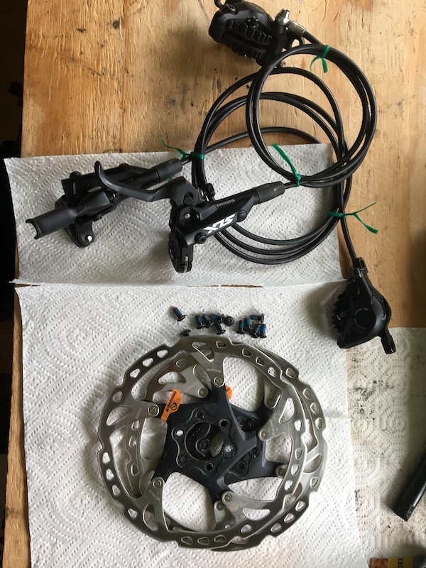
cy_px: 284
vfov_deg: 61.7
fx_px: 476
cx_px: 213
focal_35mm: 29
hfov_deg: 48.2
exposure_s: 1/60
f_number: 2.2
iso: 25
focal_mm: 4.15
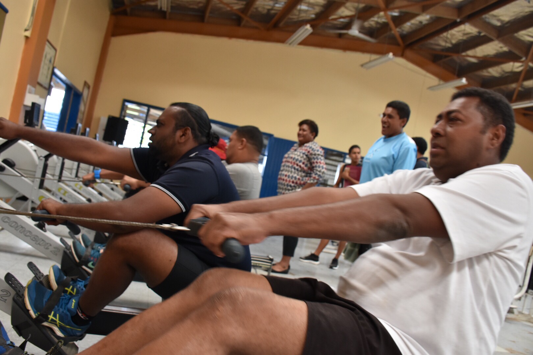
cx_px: 266
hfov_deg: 67.4
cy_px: 178
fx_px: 400
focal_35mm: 27
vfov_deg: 47.9
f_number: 5
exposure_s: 1/100
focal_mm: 18
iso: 800
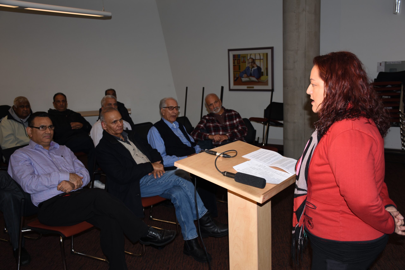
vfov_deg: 36.9
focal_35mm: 36
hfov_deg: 53.1
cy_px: 135
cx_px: 202
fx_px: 405
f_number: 3.8
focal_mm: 24
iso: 100
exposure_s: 1/60
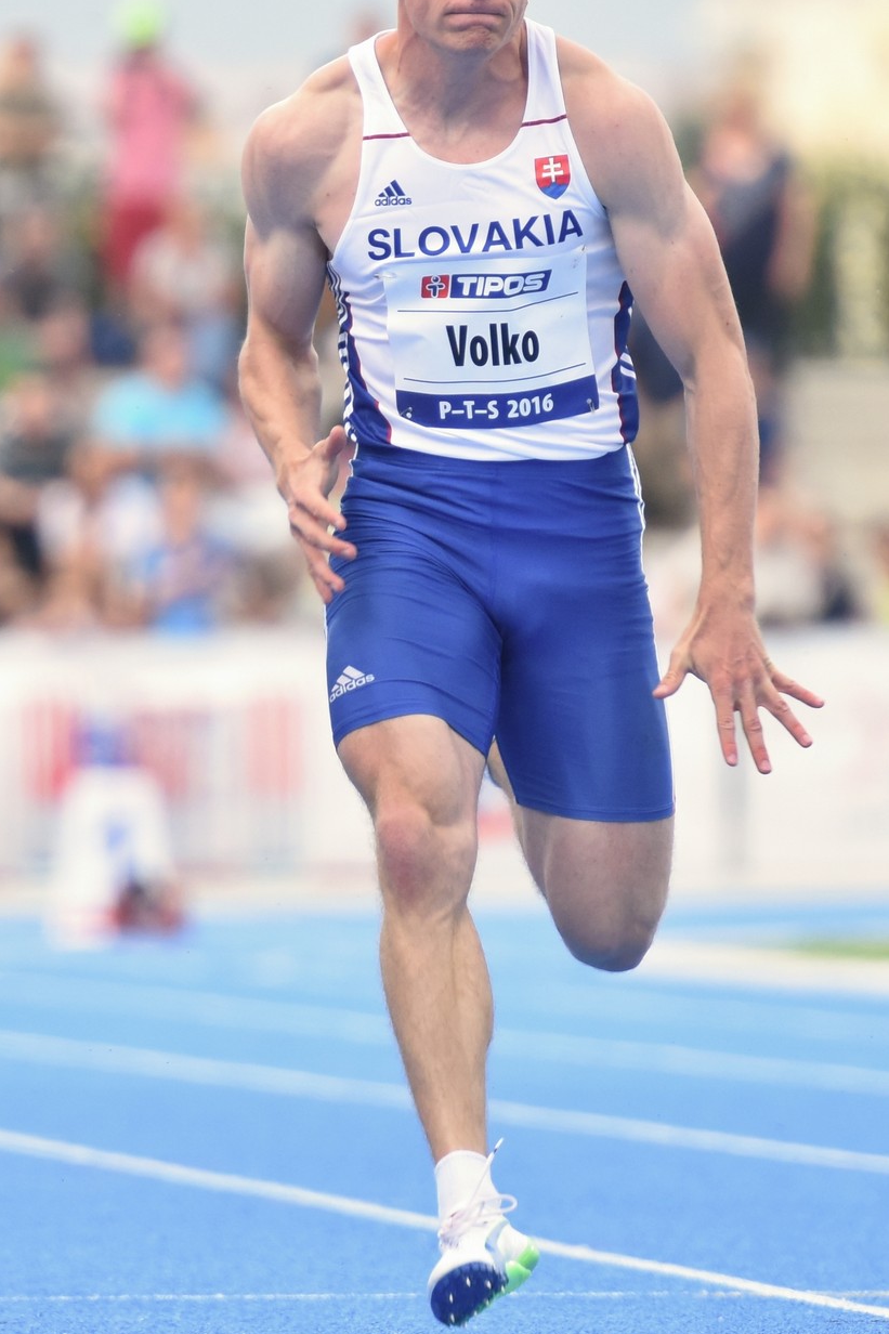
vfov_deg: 6.0
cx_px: 488
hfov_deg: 4.0
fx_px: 12634
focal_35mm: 341
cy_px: 566
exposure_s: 1/1000
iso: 800
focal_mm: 280
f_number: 4
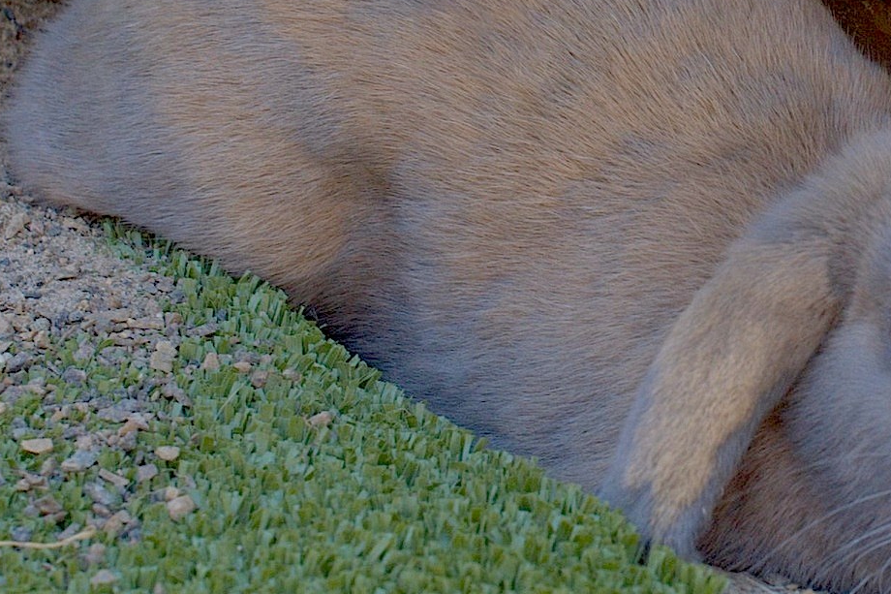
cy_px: 196
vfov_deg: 15.7
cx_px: 766
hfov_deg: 22.9
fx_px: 2153
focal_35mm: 87
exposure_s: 1/250
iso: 640
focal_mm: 50
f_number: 7.1
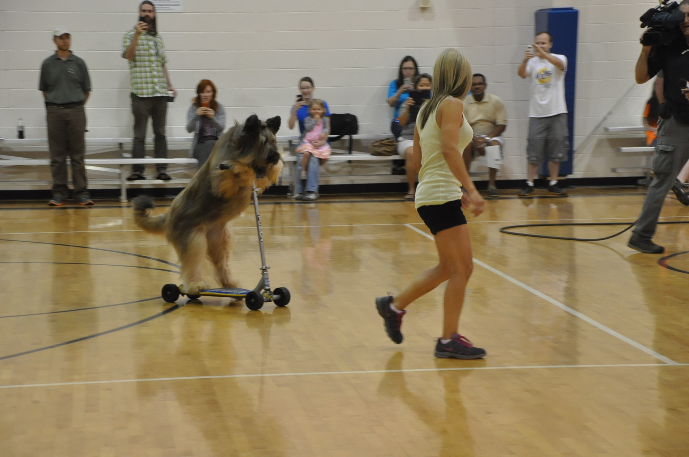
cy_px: 228
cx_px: 344
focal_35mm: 112
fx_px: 2150
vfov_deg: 12.1
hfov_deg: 18.2
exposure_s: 1/80
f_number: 5.3
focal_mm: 75
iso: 1250
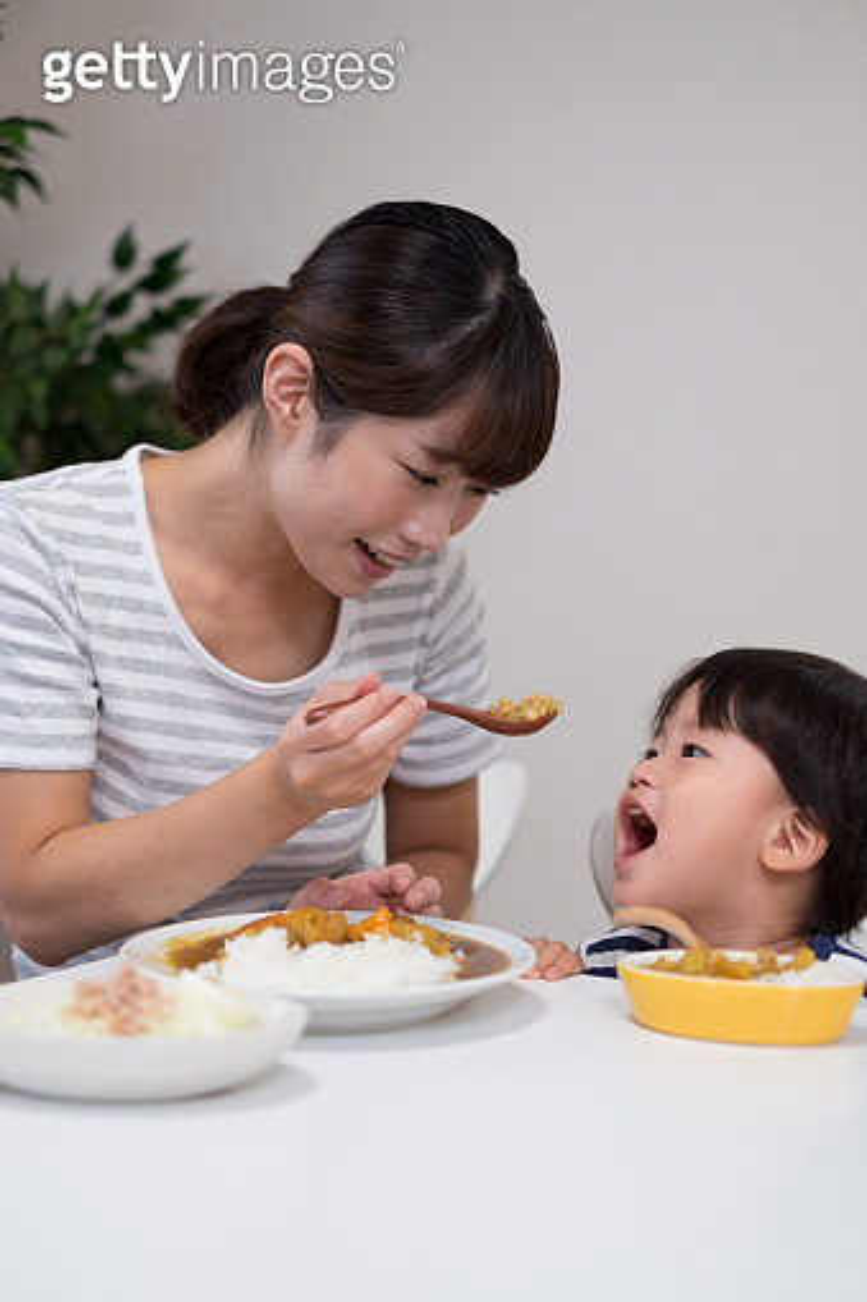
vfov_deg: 37.5
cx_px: 434
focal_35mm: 53
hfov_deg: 25.5
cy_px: 651
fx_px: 1916
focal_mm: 35
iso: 200
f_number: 1.6
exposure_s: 1/180
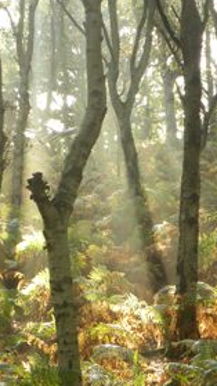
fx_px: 1810
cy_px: 220
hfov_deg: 6.9
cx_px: 81
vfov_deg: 12.2
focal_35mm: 177
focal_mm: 20.8
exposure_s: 1/60
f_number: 4
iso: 132
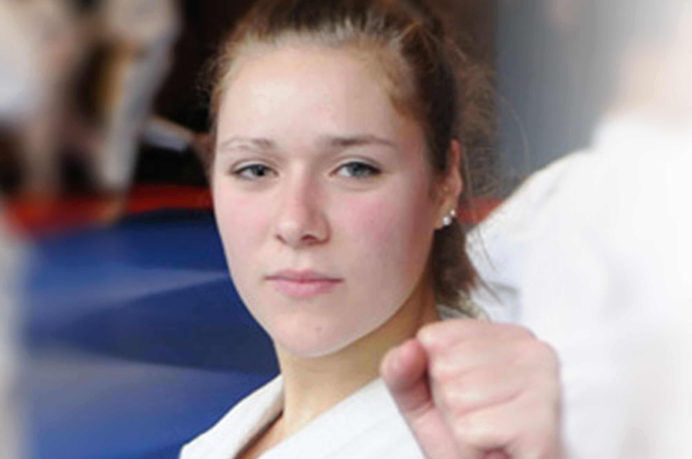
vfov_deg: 4.6
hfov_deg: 6.9
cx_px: 346
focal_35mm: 300
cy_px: 230
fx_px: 5760
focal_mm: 200
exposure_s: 1/125
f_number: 2.8
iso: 800
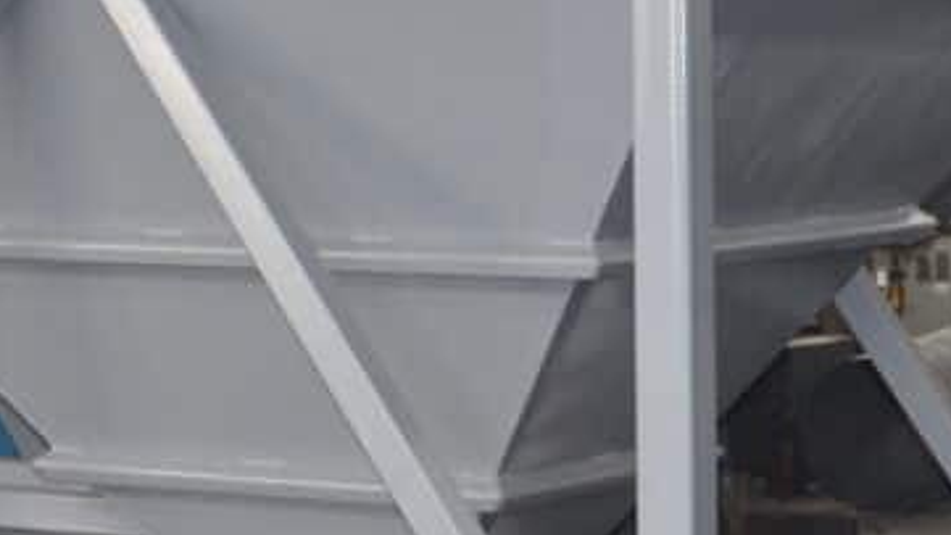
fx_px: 4034
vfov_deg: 7.5
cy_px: -101
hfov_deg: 13.3
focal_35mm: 160
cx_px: 34
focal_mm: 24
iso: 500
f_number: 3.8
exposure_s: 1/60
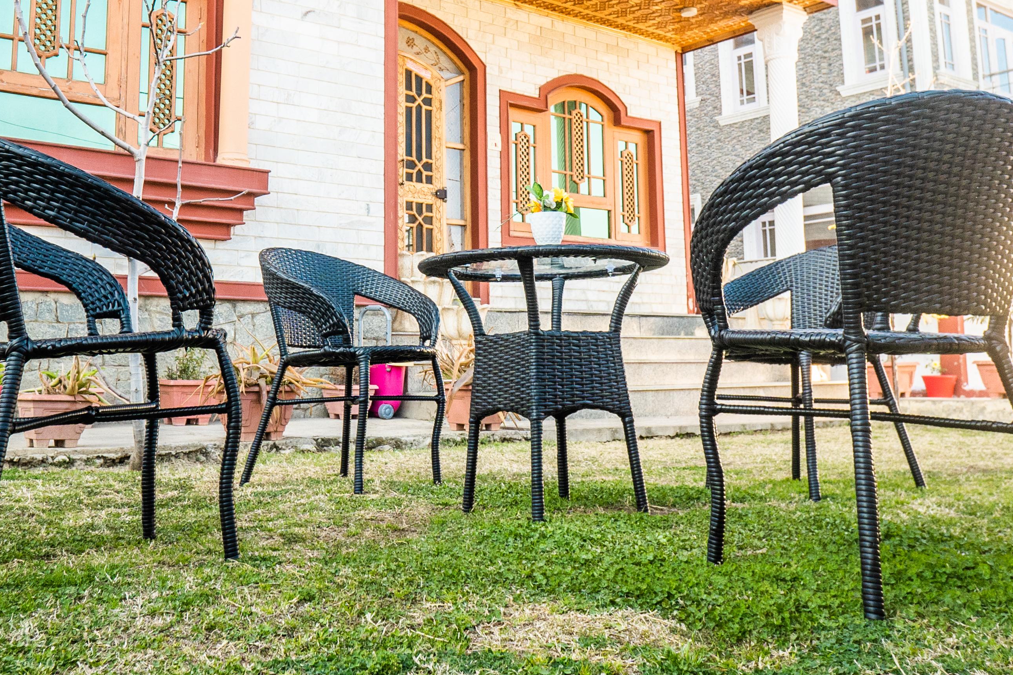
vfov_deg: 36.2
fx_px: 1013
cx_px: 441
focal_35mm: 36
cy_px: 193
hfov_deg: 53.0
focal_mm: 16
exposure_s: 1/250
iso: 800
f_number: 8
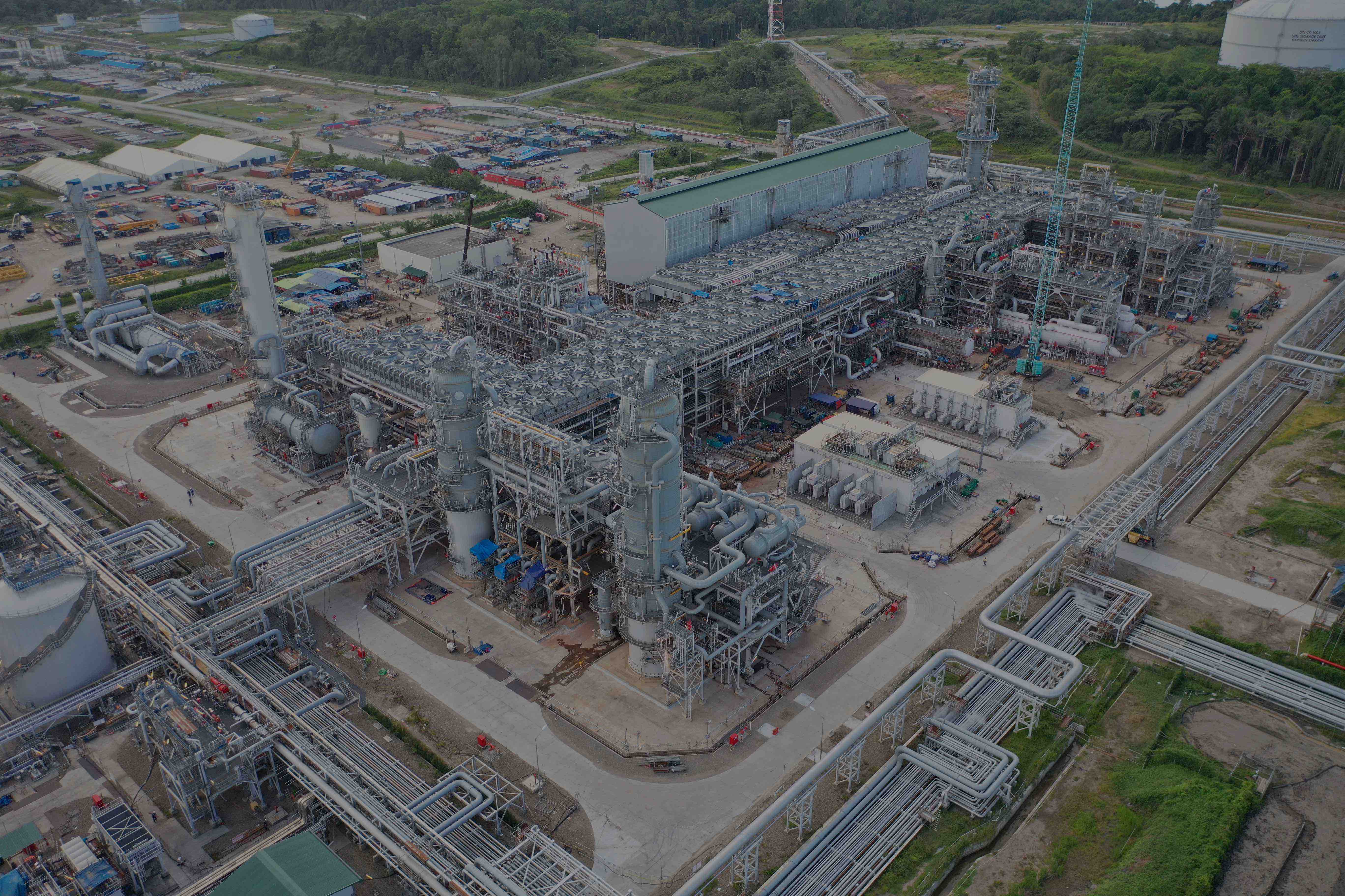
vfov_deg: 46.4
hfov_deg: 65.5
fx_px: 1046
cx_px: 672
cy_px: 448
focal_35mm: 28
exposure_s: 1/160
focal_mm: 10.26
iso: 100
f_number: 4.5
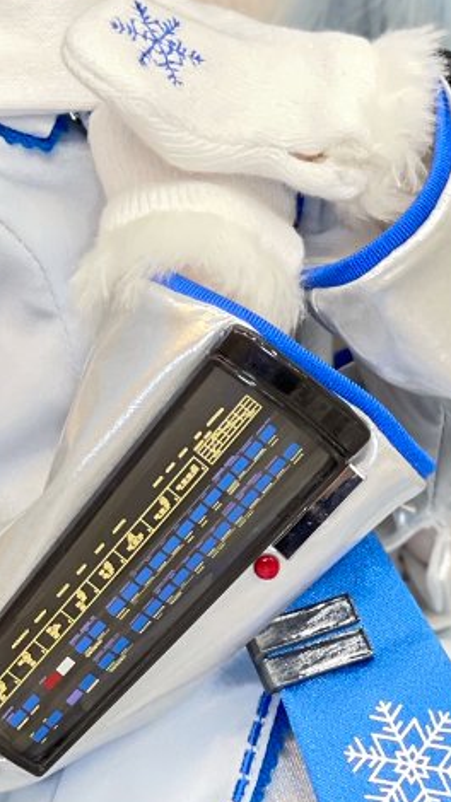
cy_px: 266
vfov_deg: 12.1
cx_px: 97
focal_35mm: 178
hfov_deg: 6.8
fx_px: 3788
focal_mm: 7.5
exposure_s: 1/50
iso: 160
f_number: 2.2
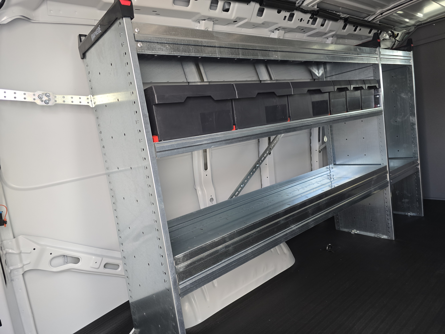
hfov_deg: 73.9
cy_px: 167
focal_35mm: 23
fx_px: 296
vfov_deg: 58.9
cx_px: 222
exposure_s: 1/180
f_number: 1.7
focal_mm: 6.3
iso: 200
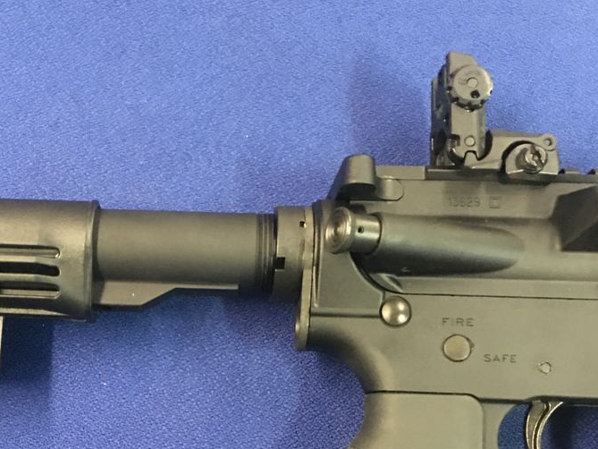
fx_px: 898
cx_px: 134
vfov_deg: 27.2
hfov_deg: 35.8
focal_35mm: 52
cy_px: 390
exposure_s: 1/4
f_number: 2.2
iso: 100
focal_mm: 4.15
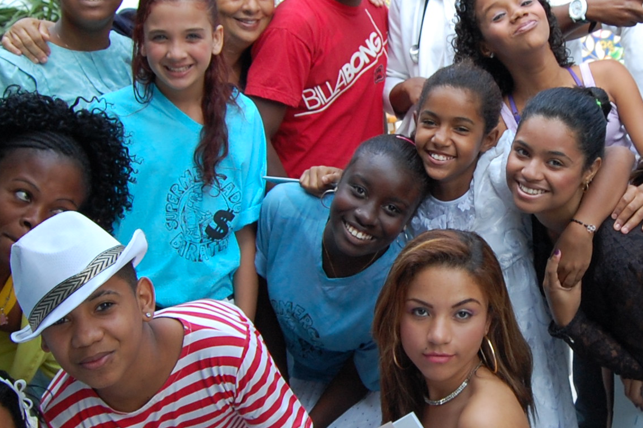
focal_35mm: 71
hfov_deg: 27.9
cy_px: 211
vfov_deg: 19.2
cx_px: 506
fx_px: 1267
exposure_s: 1/125
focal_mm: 18
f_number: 5.6
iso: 400
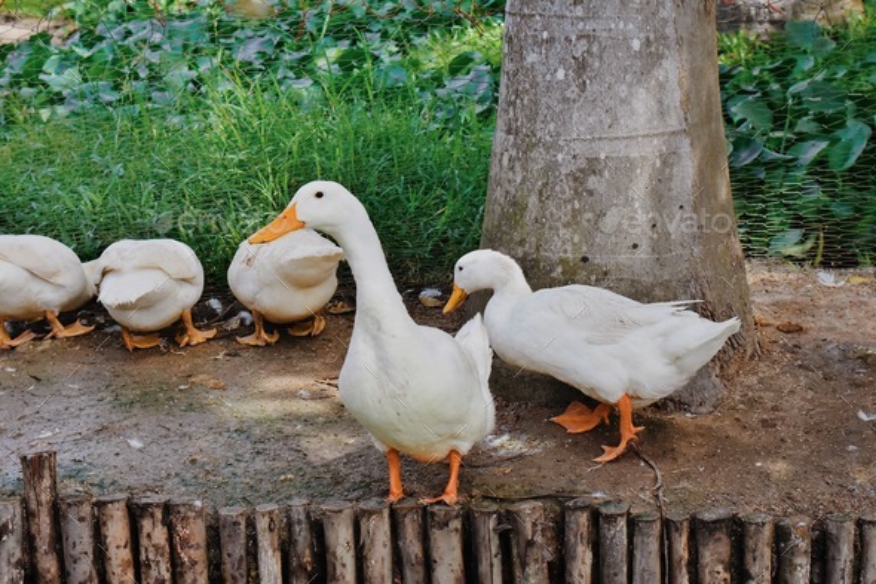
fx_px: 1824
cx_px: 438
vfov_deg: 18.2
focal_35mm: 75
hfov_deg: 27.0
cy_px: 292
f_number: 7.1
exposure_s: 1/1600
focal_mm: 50
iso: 1100
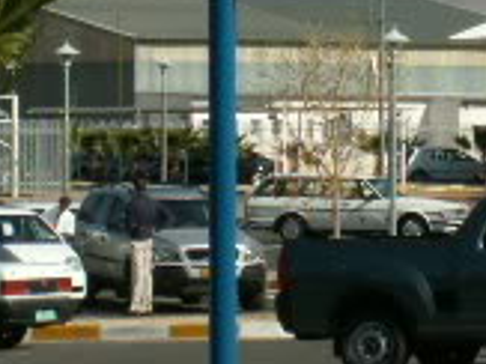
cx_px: 489
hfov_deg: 5.7
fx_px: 4910
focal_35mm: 350
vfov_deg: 4.2
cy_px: -63
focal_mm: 14.94
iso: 50
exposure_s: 1/250
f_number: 8
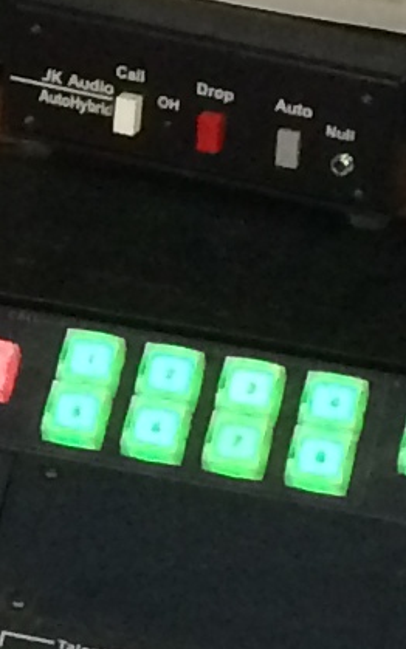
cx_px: -731
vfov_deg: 8.4
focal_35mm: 248
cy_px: -119
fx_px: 4389
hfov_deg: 5.1
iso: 250
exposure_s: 1/30
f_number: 2.2
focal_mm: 4.12
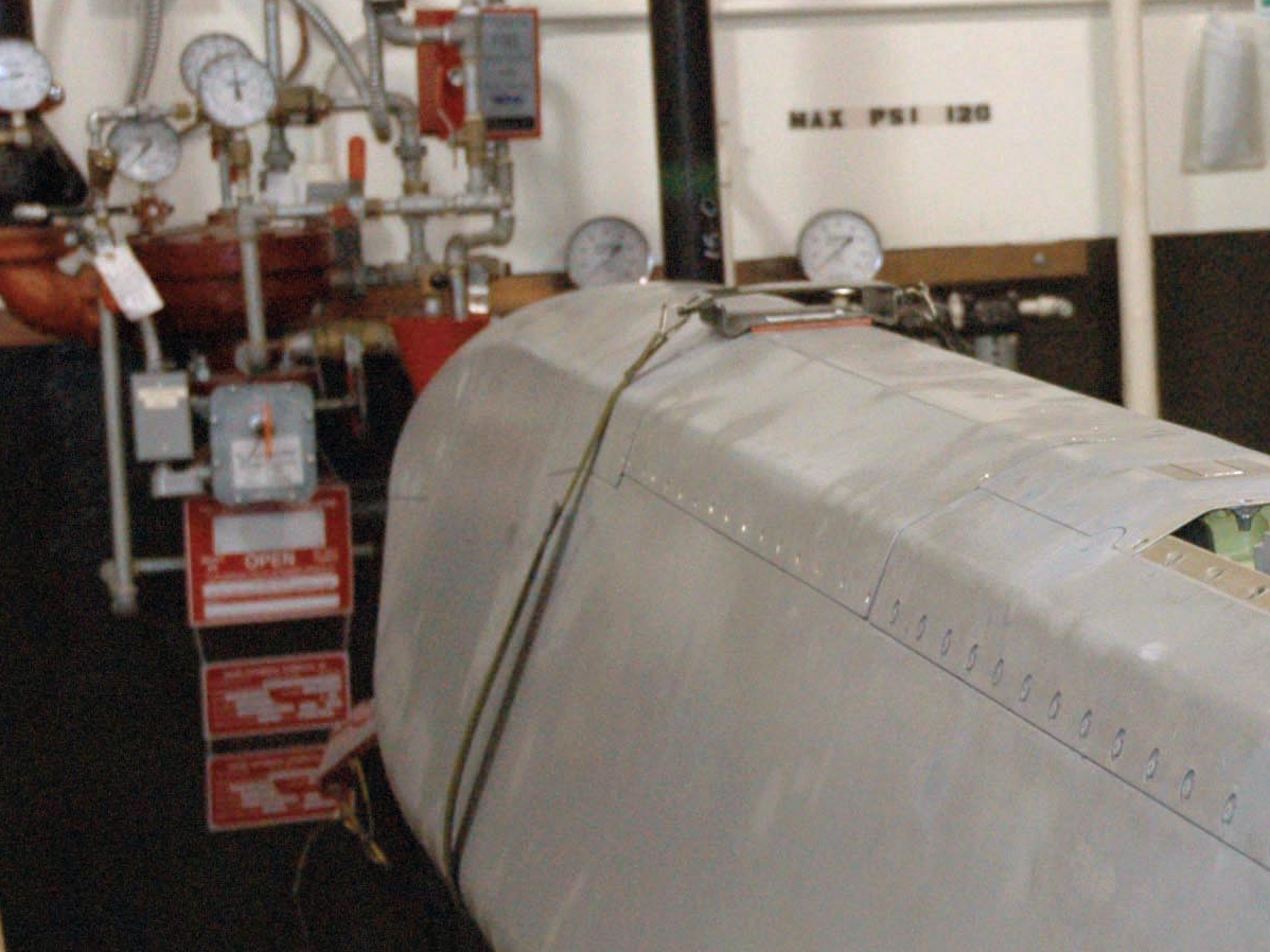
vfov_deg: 13.2
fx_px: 4116
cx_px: 1539
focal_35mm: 112
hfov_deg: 16.8
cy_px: 570
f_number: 5
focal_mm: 31
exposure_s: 1/160
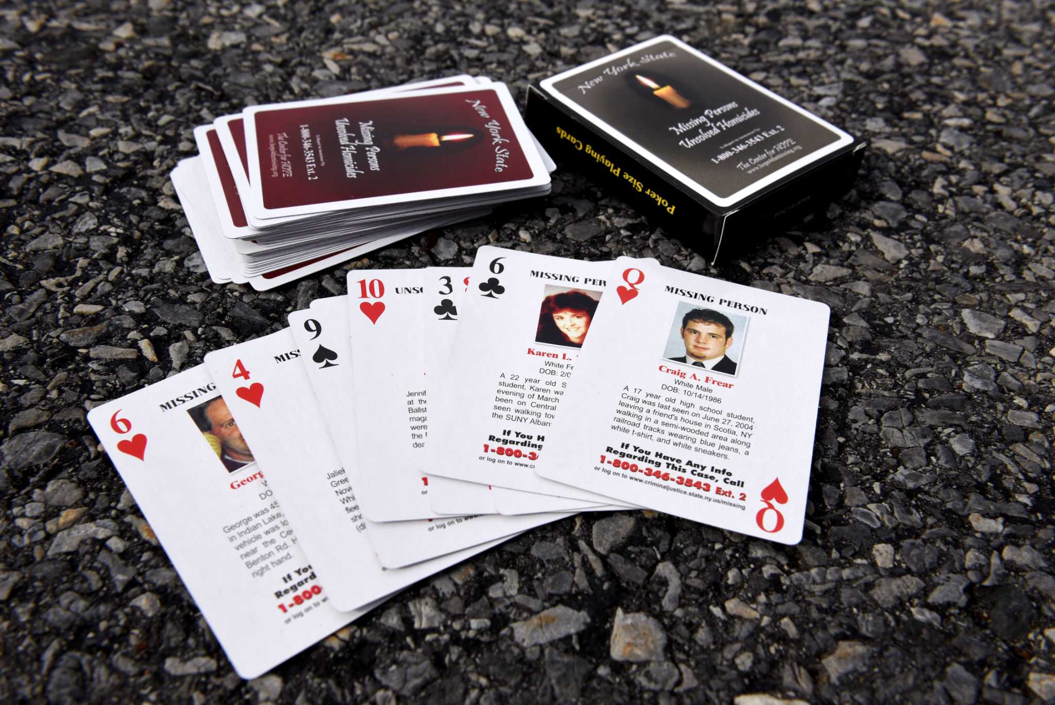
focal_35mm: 35
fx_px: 1026
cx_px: 528
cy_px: 352
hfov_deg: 54.4
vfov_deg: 37.9
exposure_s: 1/1000
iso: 400
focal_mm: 35
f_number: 11
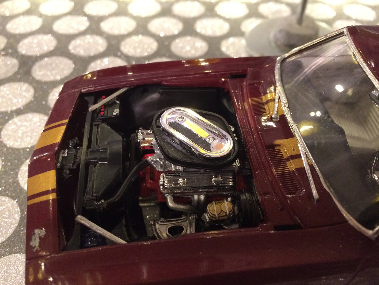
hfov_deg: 61.7
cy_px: 142
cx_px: 190
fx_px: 318
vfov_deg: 48.2
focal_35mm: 29
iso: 320
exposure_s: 1/20
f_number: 2.2
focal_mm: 4.15
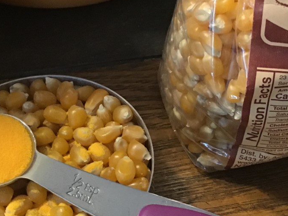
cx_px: 141
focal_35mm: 66
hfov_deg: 29.4
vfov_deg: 22.2
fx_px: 549
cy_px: 122
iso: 200
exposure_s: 1/15
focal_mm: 3.3
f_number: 2.4
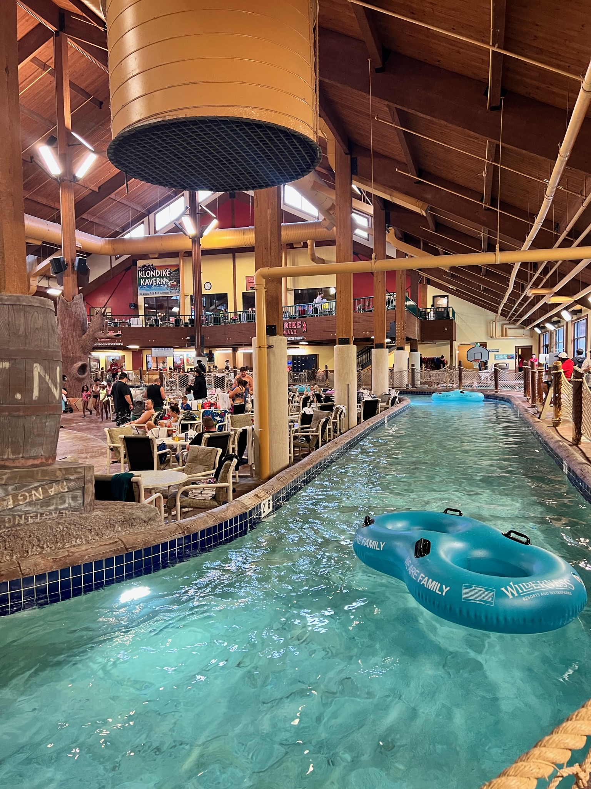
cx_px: 296
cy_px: 394
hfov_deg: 53.0
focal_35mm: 26
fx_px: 592
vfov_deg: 67.3
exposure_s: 1/60
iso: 160
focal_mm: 5.7
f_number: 1.5
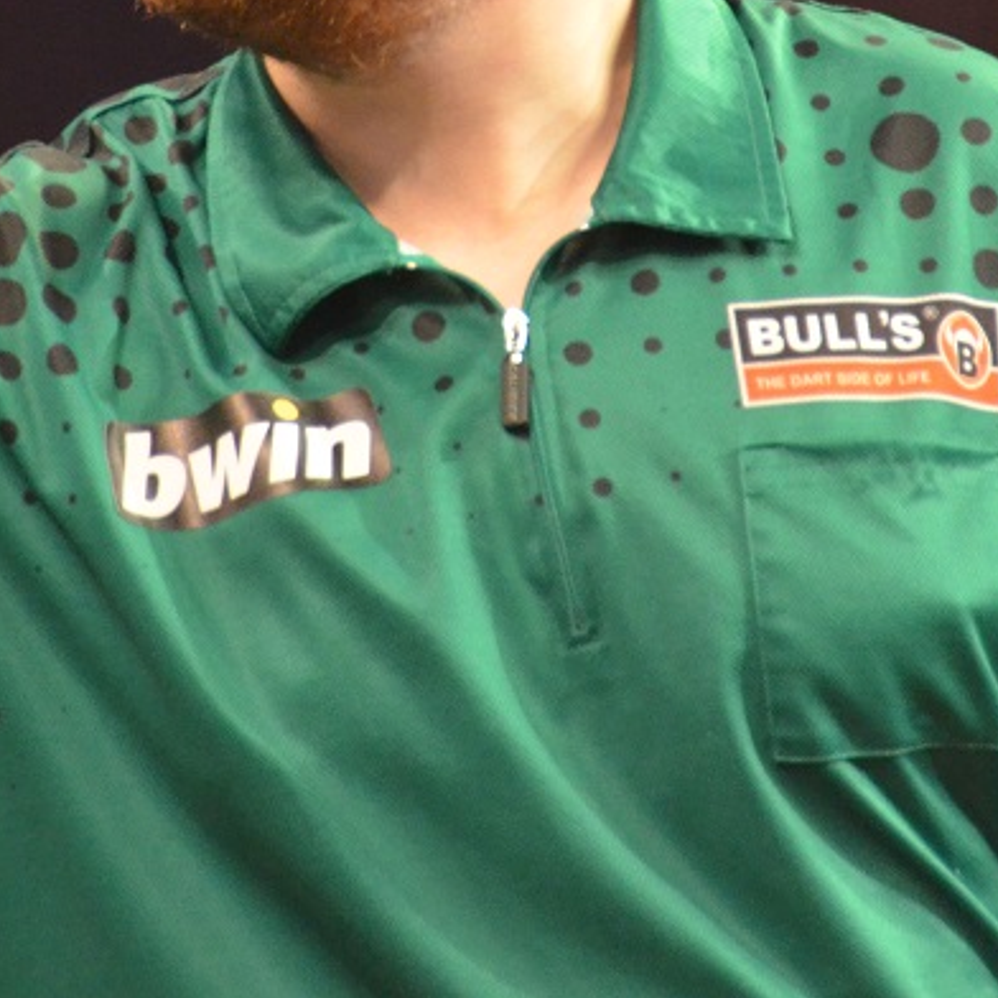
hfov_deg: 2.2
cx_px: 565
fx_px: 26094
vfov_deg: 2.2
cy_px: 125
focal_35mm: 800
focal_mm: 200
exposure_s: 1/40
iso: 2500
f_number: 5.6
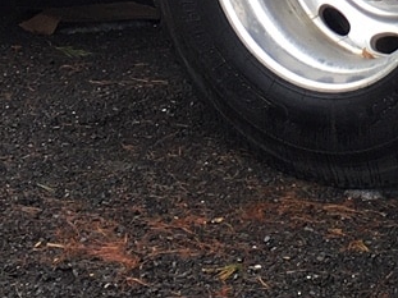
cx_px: 338
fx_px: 2161
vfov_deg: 7.5
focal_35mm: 188
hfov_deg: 10.5
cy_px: -336
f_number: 2.2
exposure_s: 1/120
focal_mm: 4.15
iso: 25
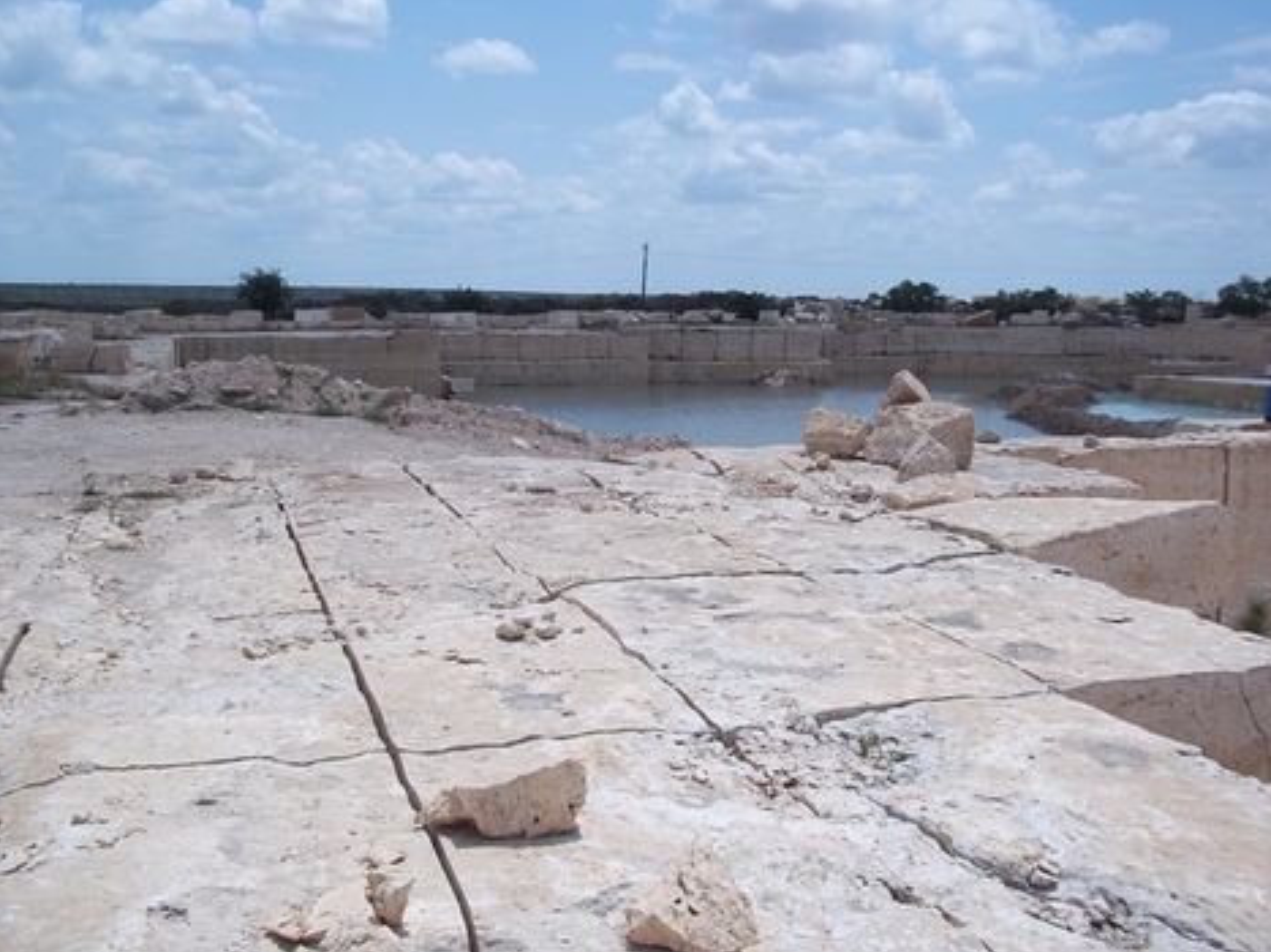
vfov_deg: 38.6
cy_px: 484
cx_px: 626
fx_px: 1358
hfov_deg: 50.1
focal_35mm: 37
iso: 80
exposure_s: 1/400
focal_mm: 6.5
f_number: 8
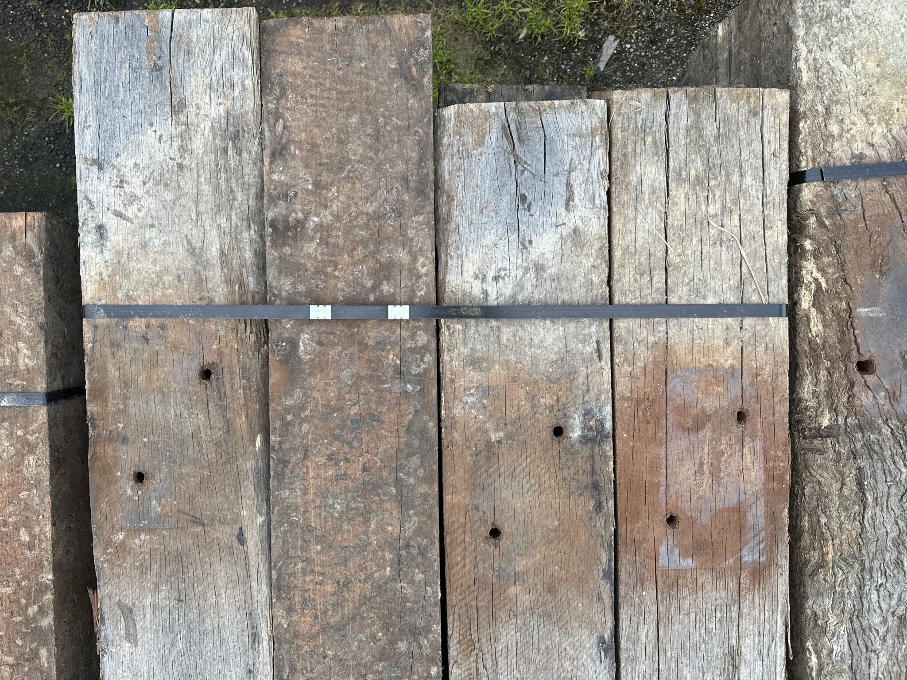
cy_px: 340
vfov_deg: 56.8
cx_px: 454
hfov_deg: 71.6
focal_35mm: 24
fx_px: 629
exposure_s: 1/296
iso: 80
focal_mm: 6.86
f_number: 1.78
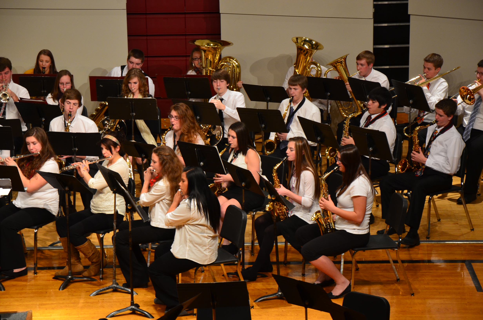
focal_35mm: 158
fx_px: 2109
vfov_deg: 8.7
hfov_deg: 13.1
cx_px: 242
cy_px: 160
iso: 800
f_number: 8
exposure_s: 1/15
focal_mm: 105
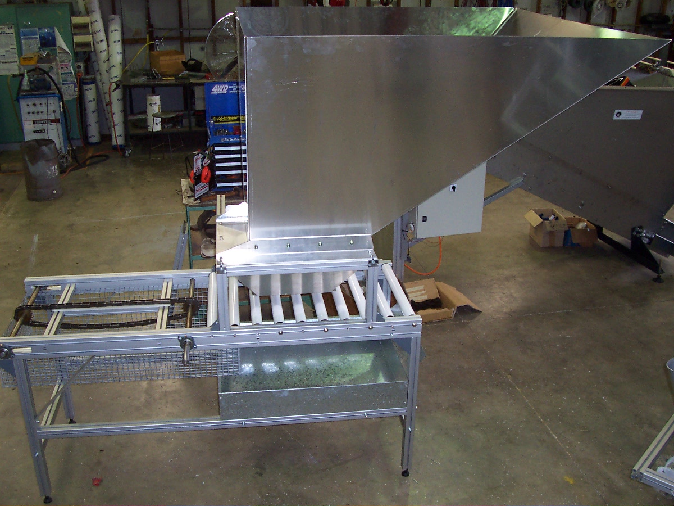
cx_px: 337
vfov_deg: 38.7
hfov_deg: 50.1
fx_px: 720
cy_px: 253
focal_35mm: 37
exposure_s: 1/60
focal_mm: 5.6
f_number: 2.8
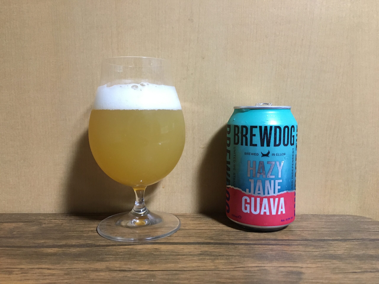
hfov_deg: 61.7
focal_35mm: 29
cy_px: 142
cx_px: 190
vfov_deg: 48.2
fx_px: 318
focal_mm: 4.15
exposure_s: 1/15
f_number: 2.2
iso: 200
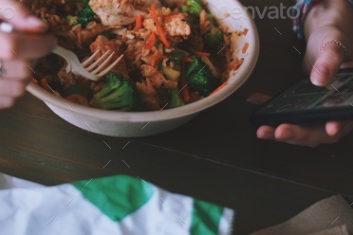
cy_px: 56
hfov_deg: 17.2
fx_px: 1167
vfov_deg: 11.5
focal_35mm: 119
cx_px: 112
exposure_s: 1/160
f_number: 1.8
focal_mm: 50
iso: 100
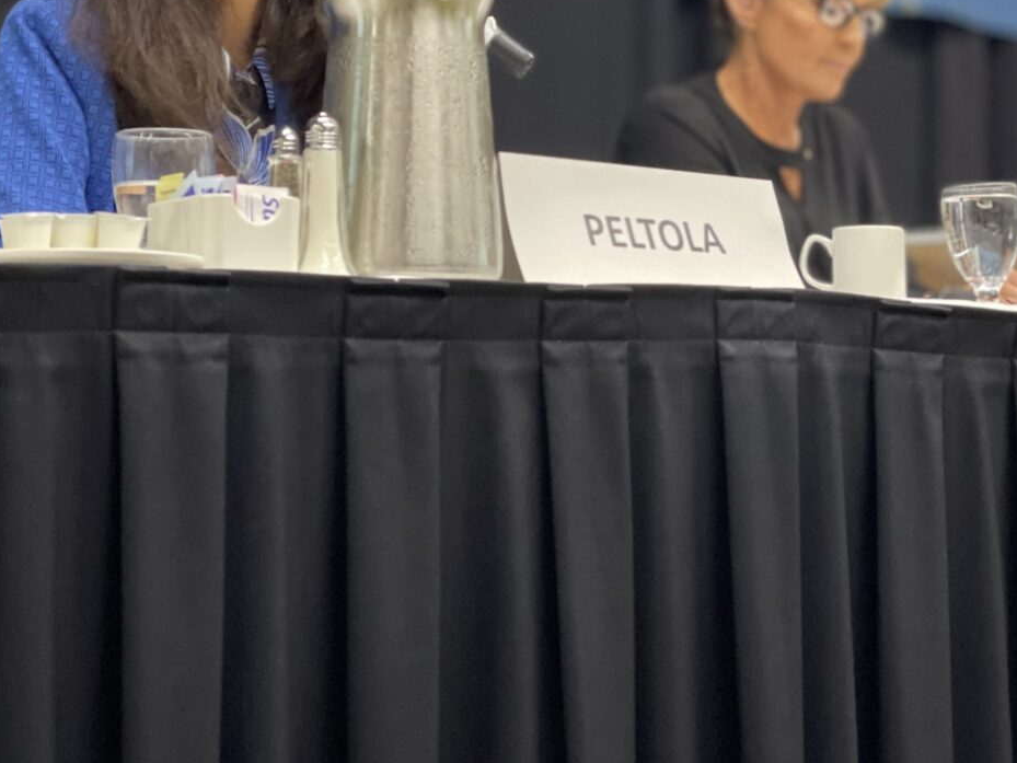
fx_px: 2527
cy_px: 142
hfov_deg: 22.7
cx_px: 625
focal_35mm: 86
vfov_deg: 17.0
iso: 320
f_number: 2
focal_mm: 6
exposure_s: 1/40
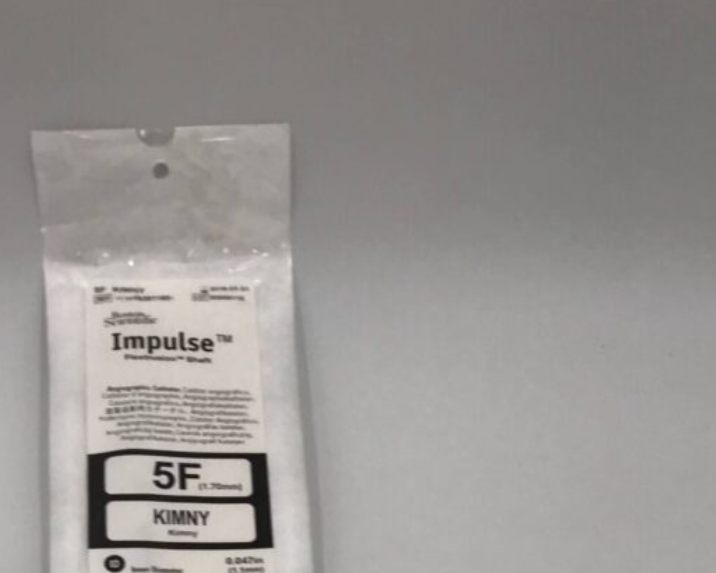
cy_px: 886
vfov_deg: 18.7
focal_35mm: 71
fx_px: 1505
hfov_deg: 26.7
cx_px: 264
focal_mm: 3.99
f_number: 1.8
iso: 25
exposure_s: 1/60
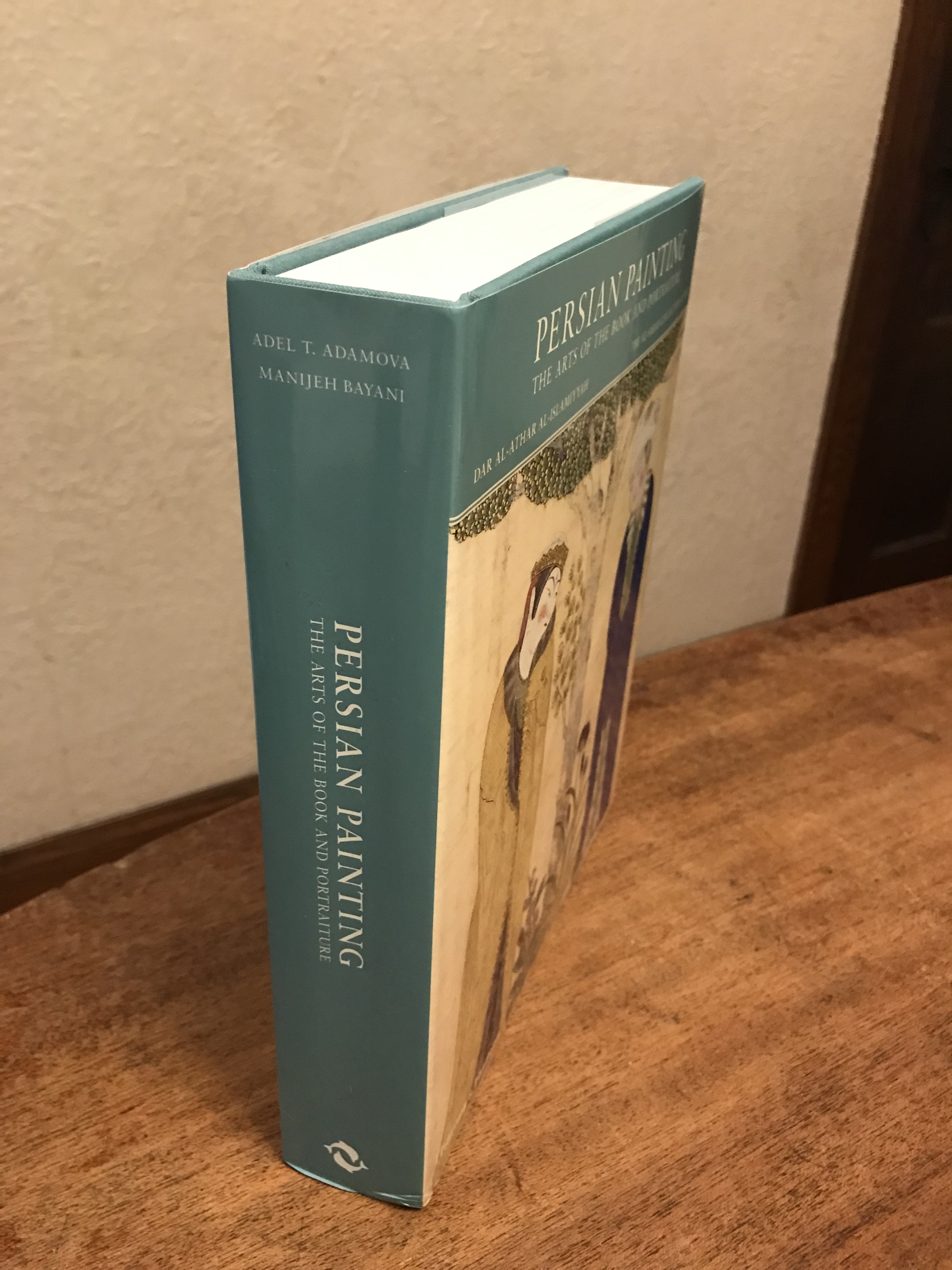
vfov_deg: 63.4
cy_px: 635
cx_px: 476
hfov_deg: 49.7
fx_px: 1027
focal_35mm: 28
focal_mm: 3.99
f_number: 1.8
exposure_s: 1/15
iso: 100
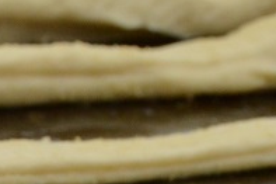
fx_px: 2581
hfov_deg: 6.1
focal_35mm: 337
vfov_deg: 4.0
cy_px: 331
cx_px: -96
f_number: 10
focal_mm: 46
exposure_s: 1/1000
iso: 1250
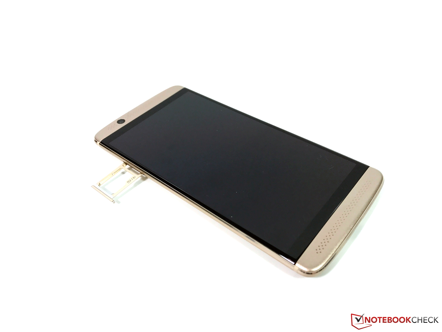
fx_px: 358
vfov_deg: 49.7
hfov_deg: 63.4
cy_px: 166
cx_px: 221
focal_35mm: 28
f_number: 1.8
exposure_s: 1/100
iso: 40
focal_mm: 3.99
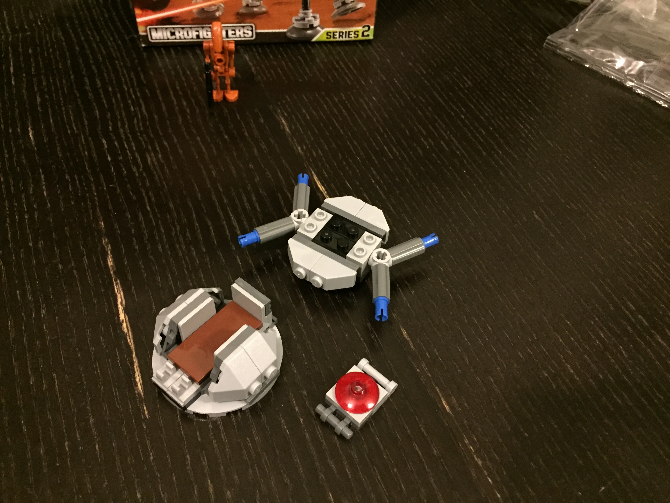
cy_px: 252
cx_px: 335
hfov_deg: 61.7
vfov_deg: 48.2
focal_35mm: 29
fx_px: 561
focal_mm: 4.15
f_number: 2.2
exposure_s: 1/17
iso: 800
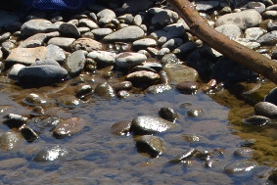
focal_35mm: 223
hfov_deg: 9.1
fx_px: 1717
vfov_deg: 6.1
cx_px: 360
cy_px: -96
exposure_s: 1/250
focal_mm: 26
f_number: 8
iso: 100
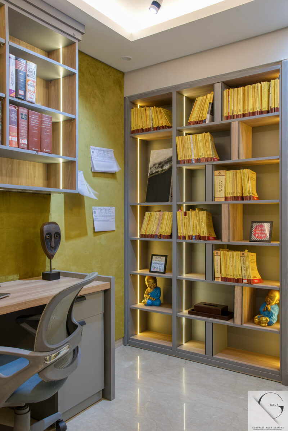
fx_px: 372
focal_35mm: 31
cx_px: 144
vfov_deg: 60.3
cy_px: 216
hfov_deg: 42.4
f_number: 8
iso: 160
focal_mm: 31
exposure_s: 1/1.67
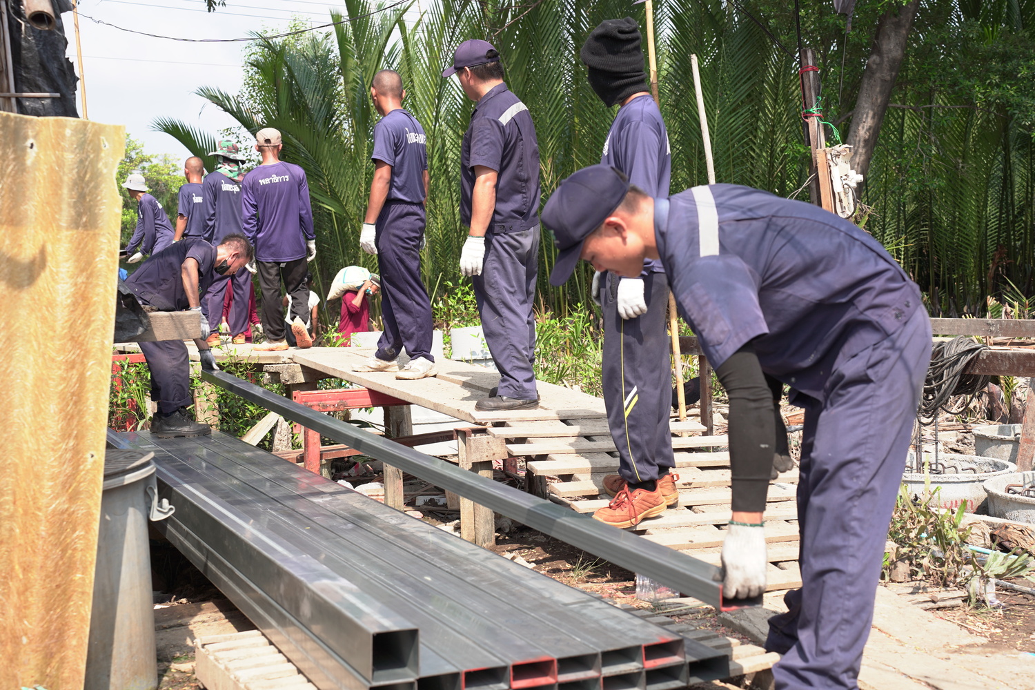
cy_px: 345
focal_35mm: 49
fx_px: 1409
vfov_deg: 27.5
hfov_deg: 40.3
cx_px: 518
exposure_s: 1/250
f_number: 5.6
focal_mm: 49
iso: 125
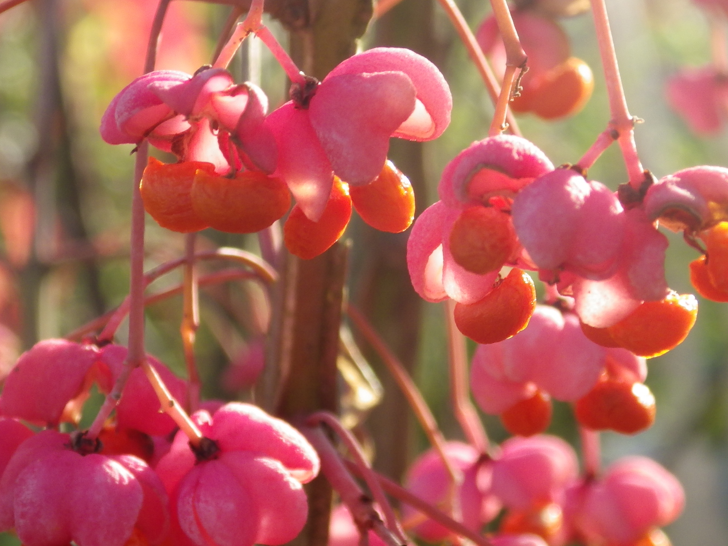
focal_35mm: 192
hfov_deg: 10.3
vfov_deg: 7.7
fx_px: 4038
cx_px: 415
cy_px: 328
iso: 100
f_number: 4.8
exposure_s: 1/125
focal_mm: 21.3
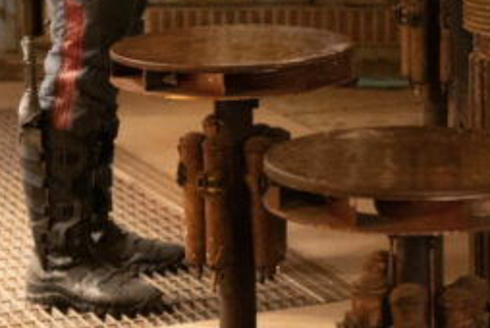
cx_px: 532
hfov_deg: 12.0
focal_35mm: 169
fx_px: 2303
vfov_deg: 8.1
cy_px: -58
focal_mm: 56
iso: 8000
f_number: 2.8
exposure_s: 1/125
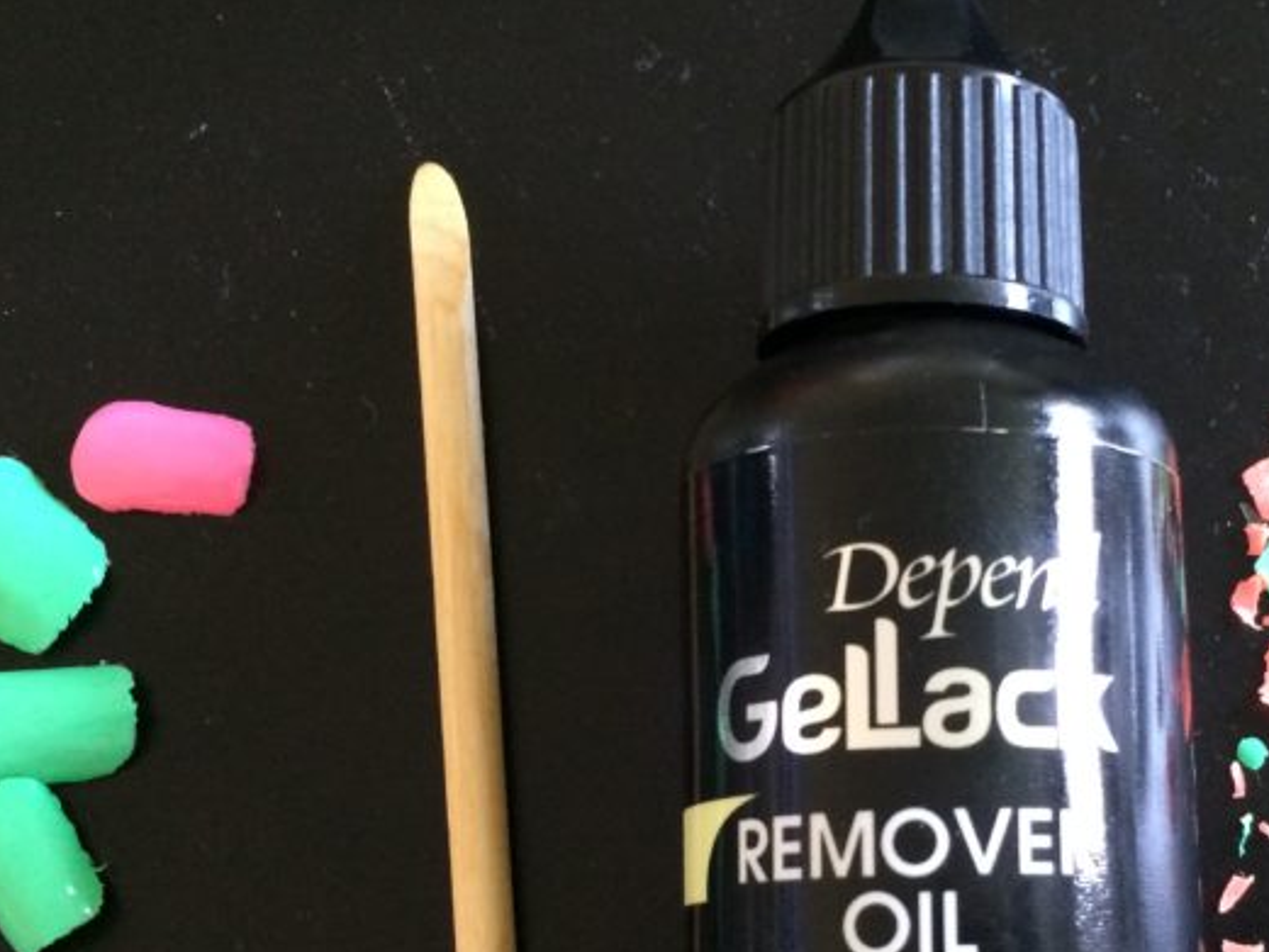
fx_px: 2163
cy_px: 730
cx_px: 911
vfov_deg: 24.5
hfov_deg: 32.2
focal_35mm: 59
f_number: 2.2
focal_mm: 4.12
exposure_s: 1/24
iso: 320
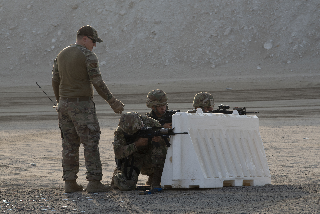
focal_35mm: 200
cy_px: 107
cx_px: 160
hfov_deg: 10.3
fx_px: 1778
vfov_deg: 6.9
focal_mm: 200
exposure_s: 1/125
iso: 250
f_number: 14
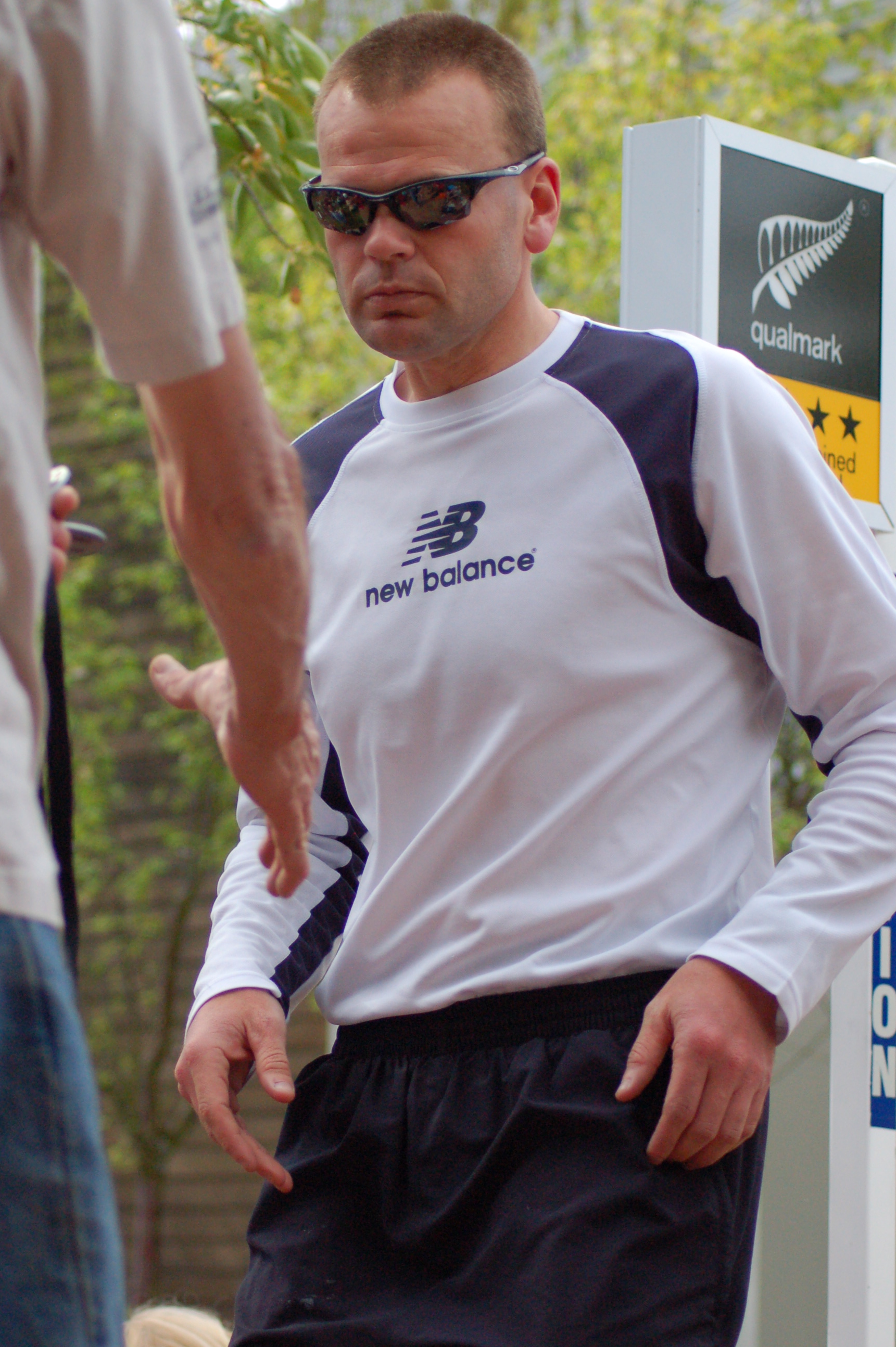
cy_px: 669
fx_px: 4563
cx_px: 383
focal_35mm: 122
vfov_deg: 16.8
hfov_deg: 11.2
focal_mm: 70
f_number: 4.8
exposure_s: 1/2000
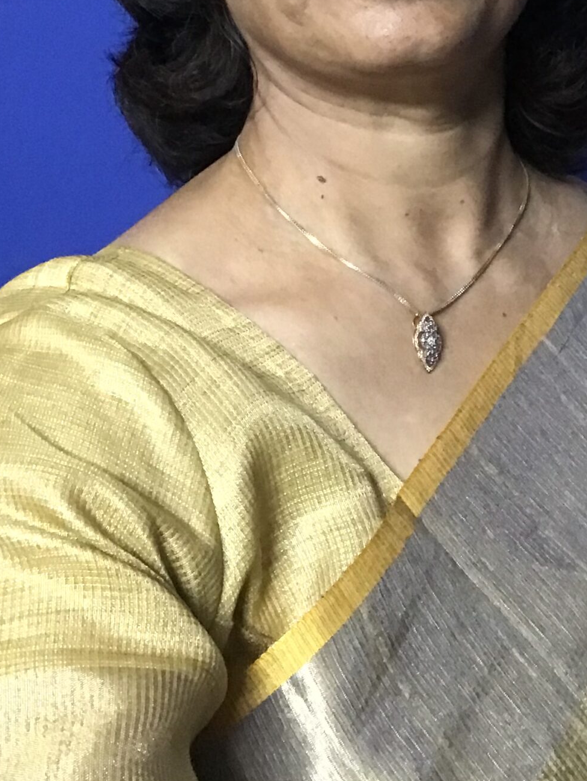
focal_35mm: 63
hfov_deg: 23.0
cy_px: 77
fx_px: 1423
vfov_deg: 29.4
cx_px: 465
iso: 250
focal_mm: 2.87
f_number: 2.2
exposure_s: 1/17
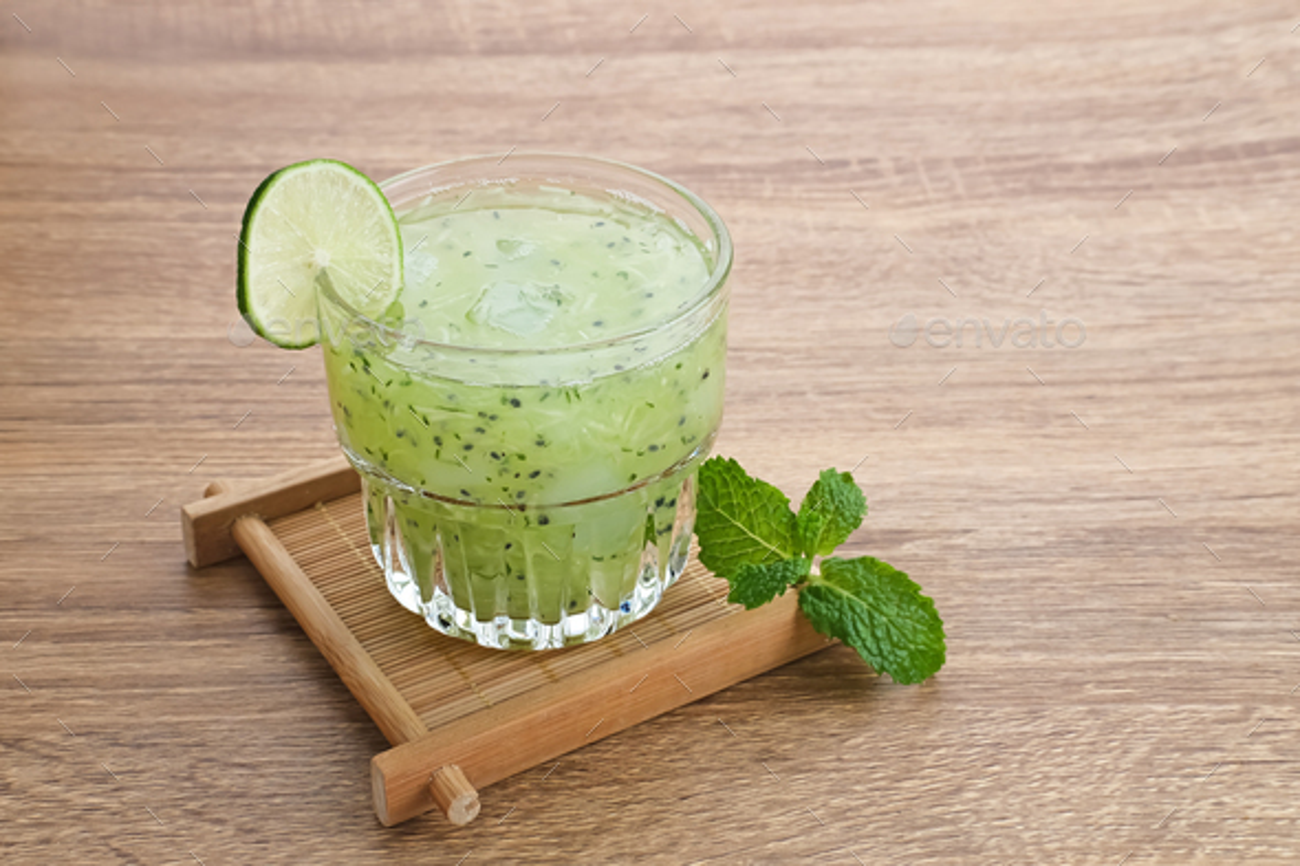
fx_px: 1913
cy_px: 433
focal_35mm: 53
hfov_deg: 37.5
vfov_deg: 25.5
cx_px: 650
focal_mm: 35
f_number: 11
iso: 250
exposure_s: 1/100
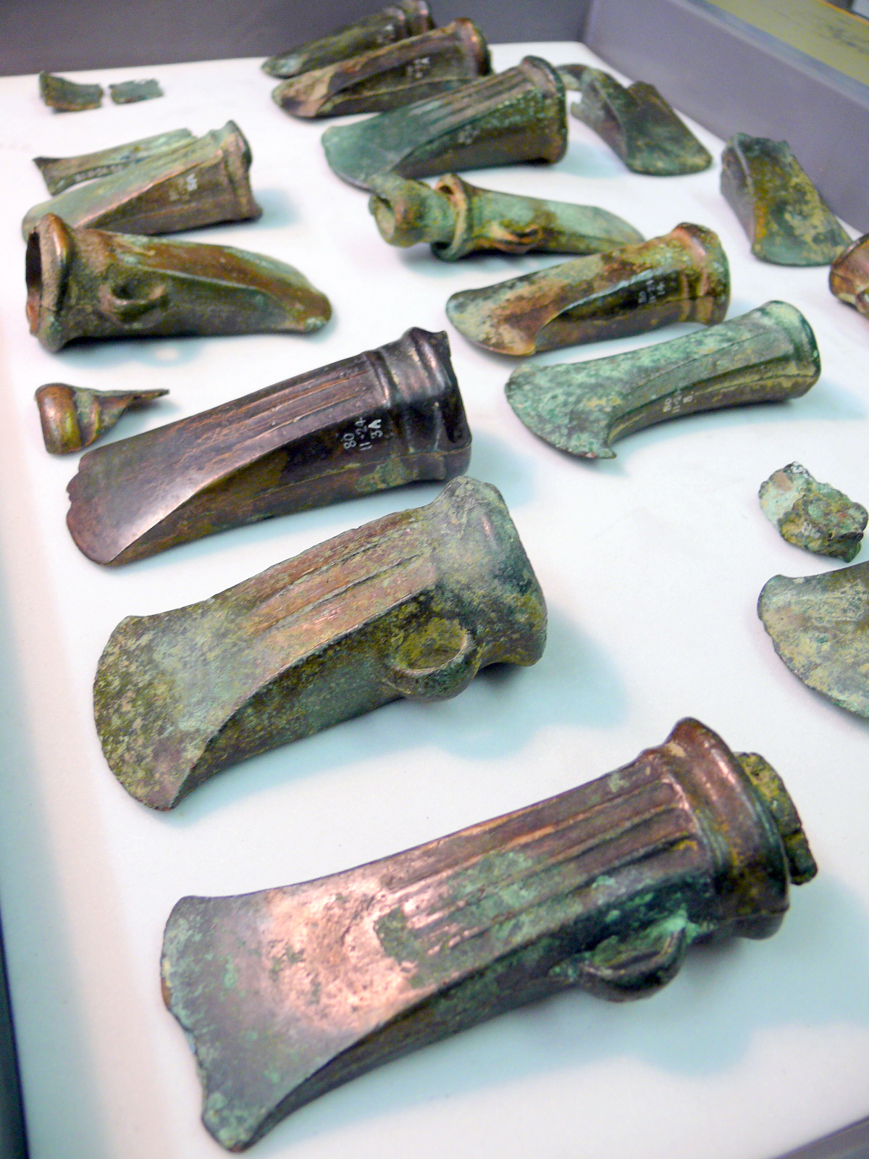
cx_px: 434
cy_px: 580
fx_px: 1172
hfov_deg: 40.7
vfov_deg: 52.6
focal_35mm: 35
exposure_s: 1/30
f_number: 2.8
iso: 100
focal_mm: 7.4
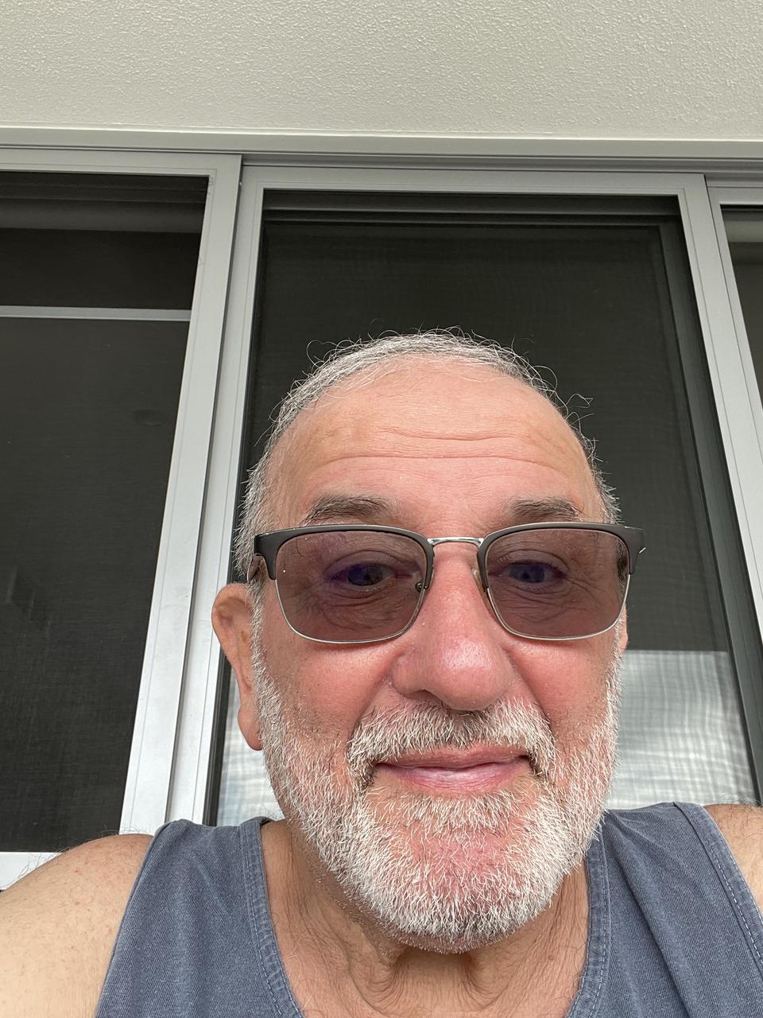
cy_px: 509
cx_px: 382
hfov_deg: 46.8
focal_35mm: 30
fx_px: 882
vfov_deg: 60.0
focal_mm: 2.71
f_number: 2.2
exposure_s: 1/155
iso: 25
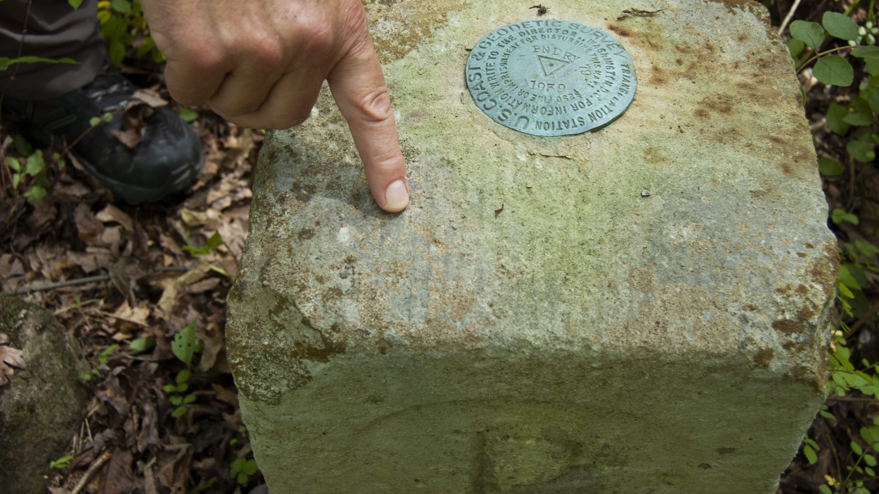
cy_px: 204
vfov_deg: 26.5
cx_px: 447
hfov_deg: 45.5
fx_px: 1049
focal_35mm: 45
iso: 400
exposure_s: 1/125
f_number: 5.6
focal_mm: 28
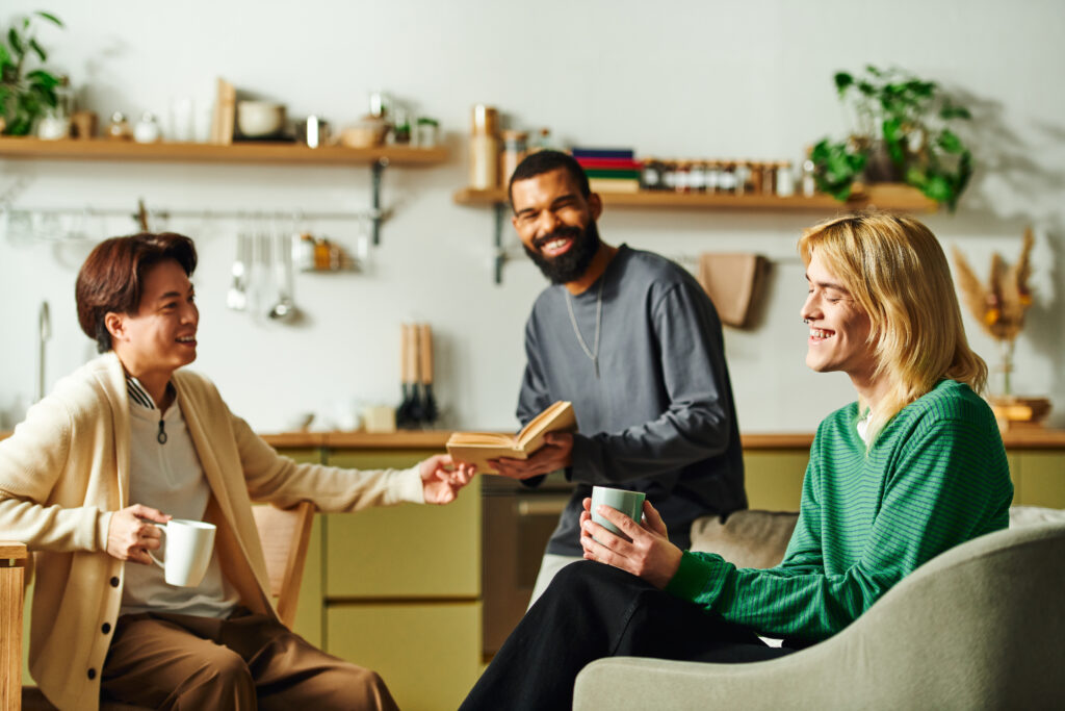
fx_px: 2899
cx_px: 532
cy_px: 356
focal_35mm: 98
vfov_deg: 14.0
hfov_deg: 20.8
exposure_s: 1/200
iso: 250
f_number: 2.8
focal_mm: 98
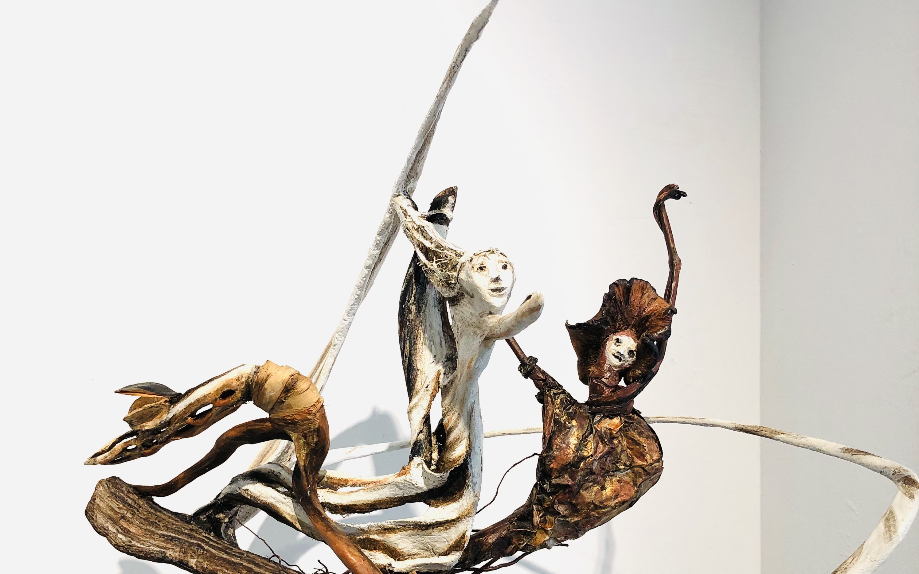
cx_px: 458
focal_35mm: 40
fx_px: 1002
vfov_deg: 31.8
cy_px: 370
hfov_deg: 49.3
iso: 25
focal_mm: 3.99
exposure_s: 1/100
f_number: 1.8
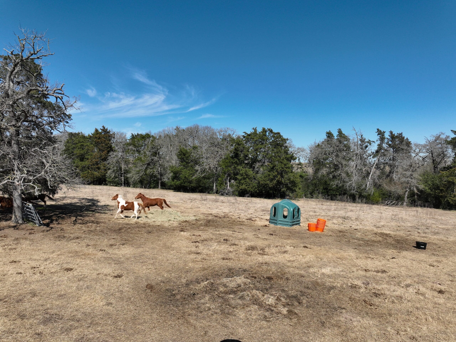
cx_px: 228
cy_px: 171
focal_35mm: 24
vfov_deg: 56.8
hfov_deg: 71.6
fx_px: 316
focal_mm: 12.29
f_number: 4.5
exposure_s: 1/60
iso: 100
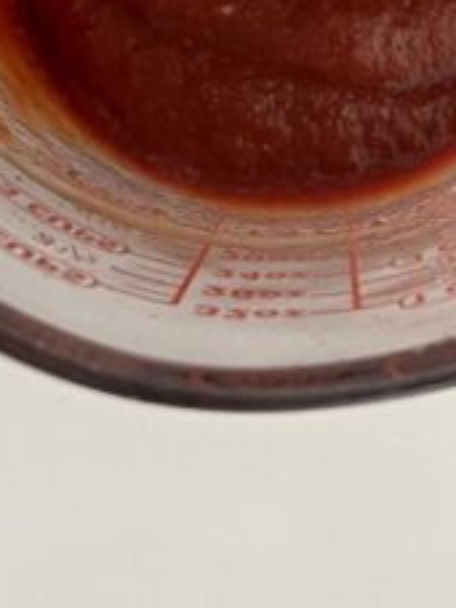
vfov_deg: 21.1
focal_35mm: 83
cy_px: -208
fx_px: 1458
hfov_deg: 17.7
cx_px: 331
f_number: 1.5
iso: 160
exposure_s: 1/60
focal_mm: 5.7
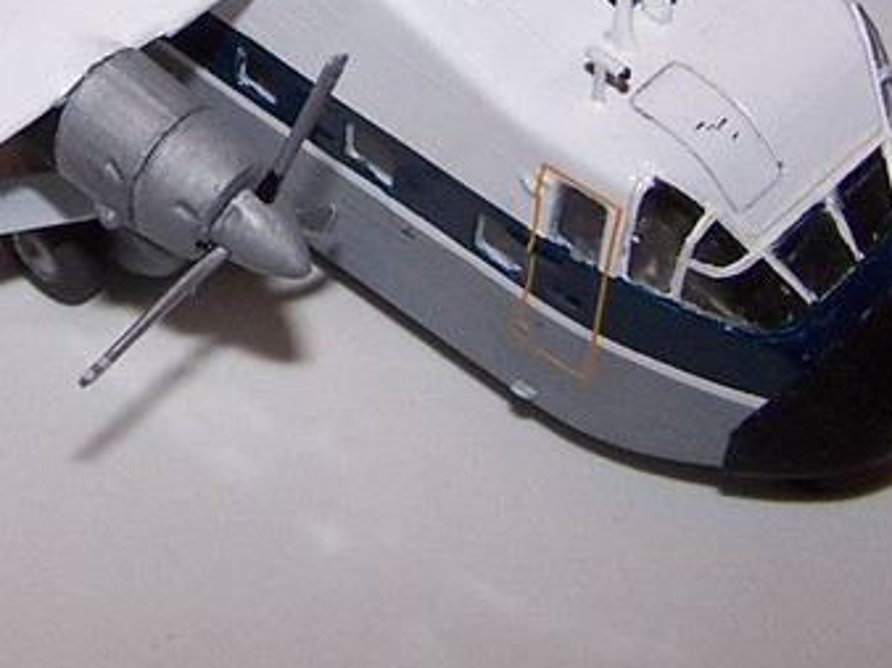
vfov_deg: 12.2
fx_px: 3090
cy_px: 11
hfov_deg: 16.2
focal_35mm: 120
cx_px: 99
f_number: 2.8
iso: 80
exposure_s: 1/60
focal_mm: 6.3
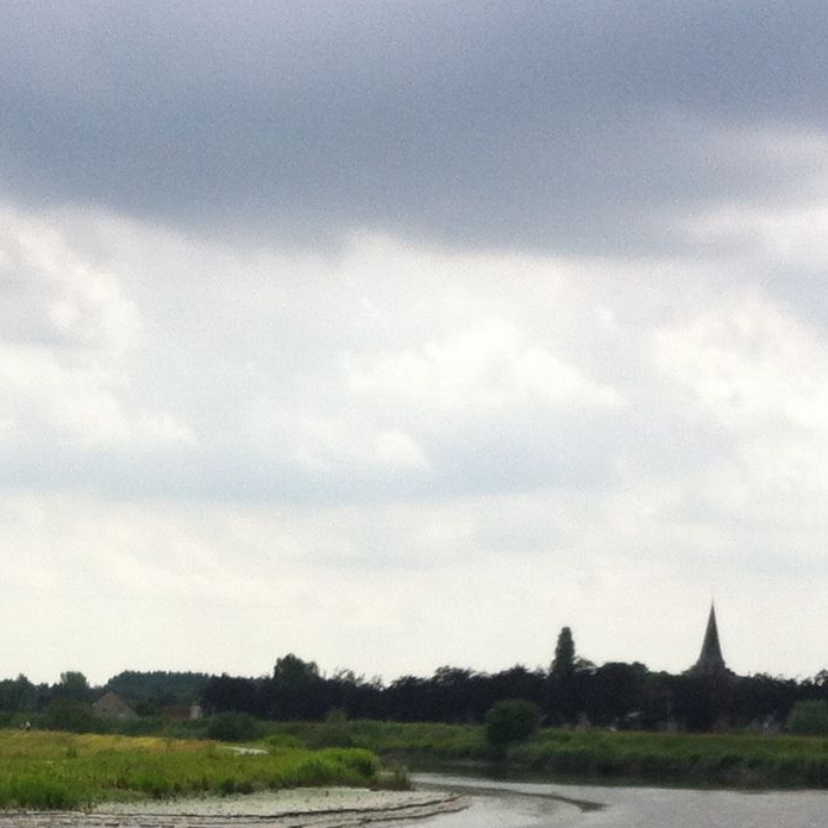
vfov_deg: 14.8
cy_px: 918
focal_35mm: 115
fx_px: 3112
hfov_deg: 15.1
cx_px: 300
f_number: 2.8
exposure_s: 1/1371
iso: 80
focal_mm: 3.85
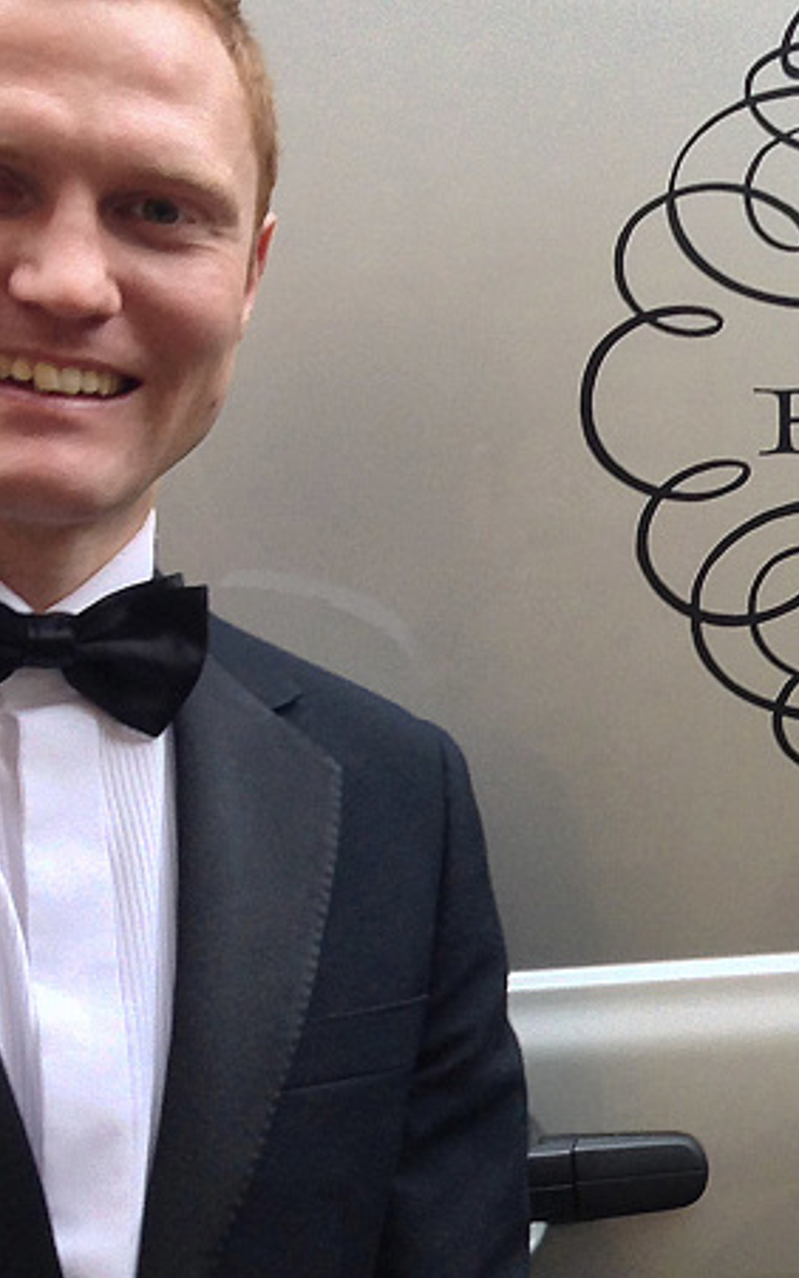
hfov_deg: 12.8
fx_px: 3378
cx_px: 1218
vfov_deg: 21.3
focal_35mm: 97
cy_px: 920
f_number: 2.4
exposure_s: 1/20
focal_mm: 4.12
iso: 50
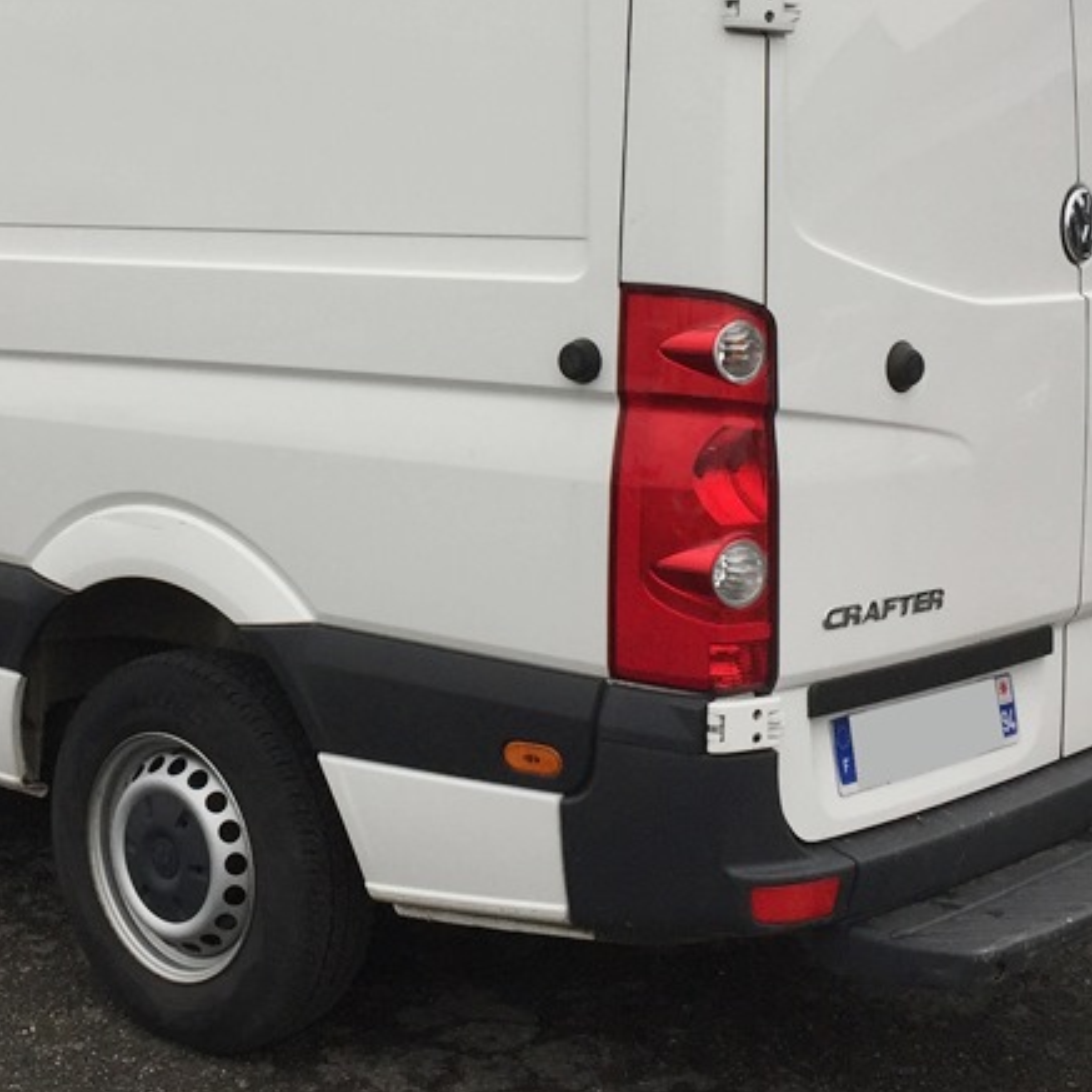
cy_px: 305
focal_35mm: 60
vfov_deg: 28.3
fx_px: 2141
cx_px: 272
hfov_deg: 28.2
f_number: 2.2
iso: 32
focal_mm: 4.15
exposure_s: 1/482
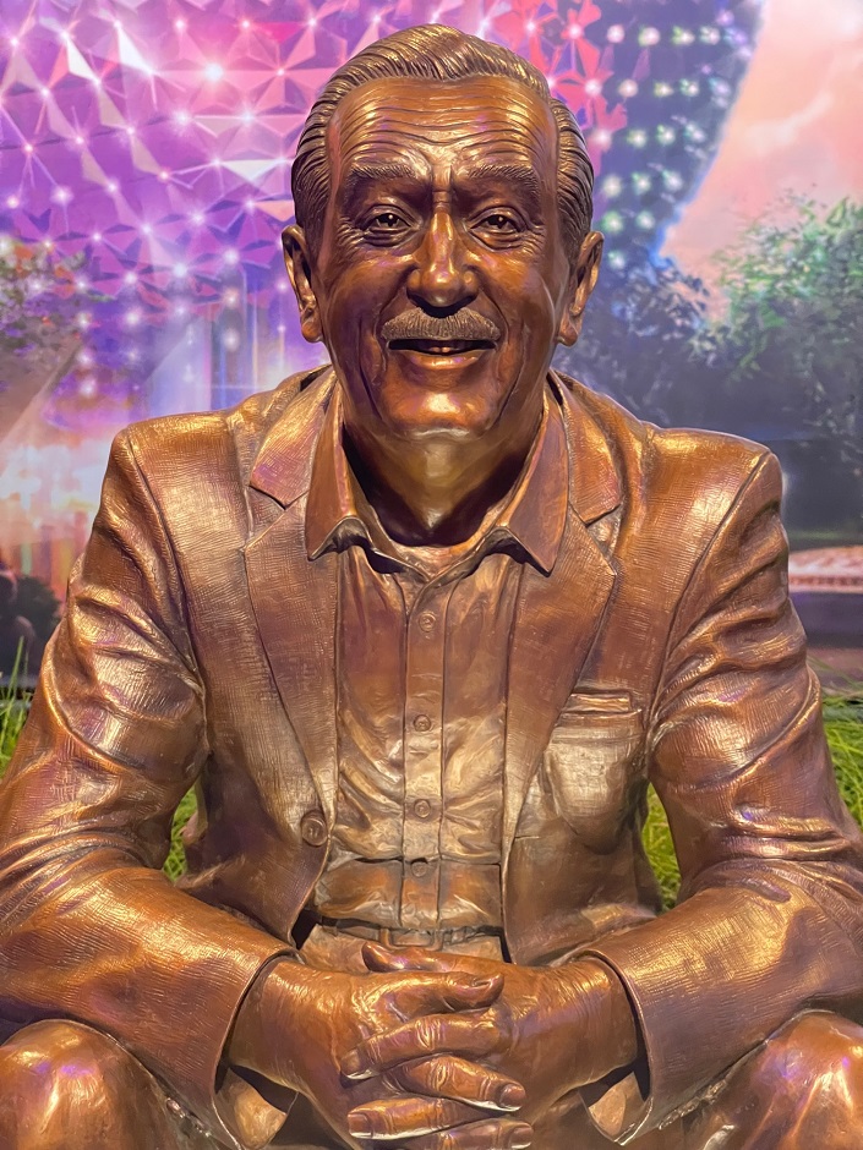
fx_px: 2127
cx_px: 432
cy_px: 575
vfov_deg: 30.3
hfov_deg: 22.9
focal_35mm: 64
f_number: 2.2
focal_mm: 7.5
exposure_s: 1/53
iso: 800
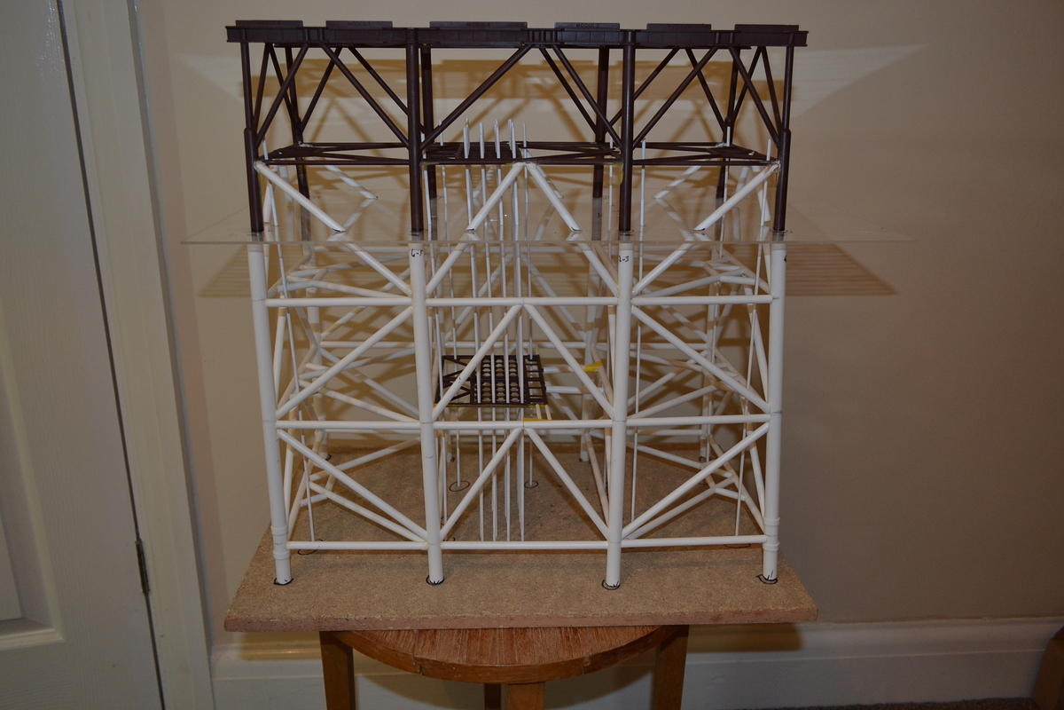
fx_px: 798
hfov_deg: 67.4
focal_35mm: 27
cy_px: 355
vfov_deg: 47.9
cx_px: 532
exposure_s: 1/60
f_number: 3.5
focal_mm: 18
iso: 500
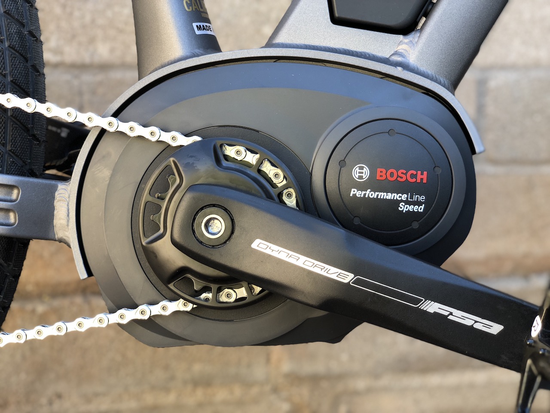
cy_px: 206
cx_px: 275
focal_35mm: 52
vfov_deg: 28.0
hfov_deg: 36.8
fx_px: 826
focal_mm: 6
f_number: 2.4
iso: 32
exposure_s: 1/60
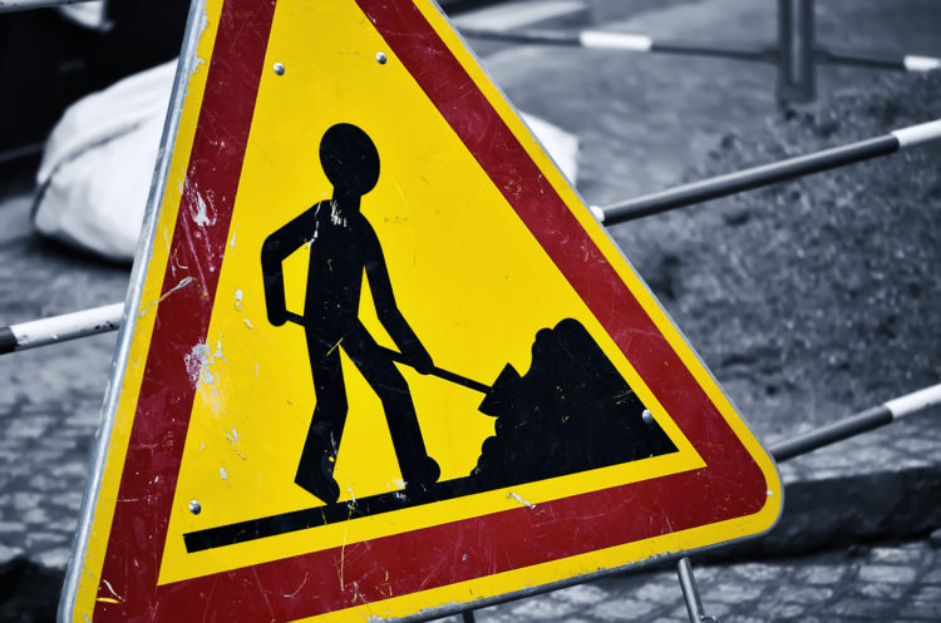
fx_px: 3326
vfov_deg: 10.7
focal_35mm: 128
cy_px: 312
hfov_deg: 16.1
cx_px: 470
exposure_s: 1/200
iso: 125
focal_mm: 85
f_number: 3.5
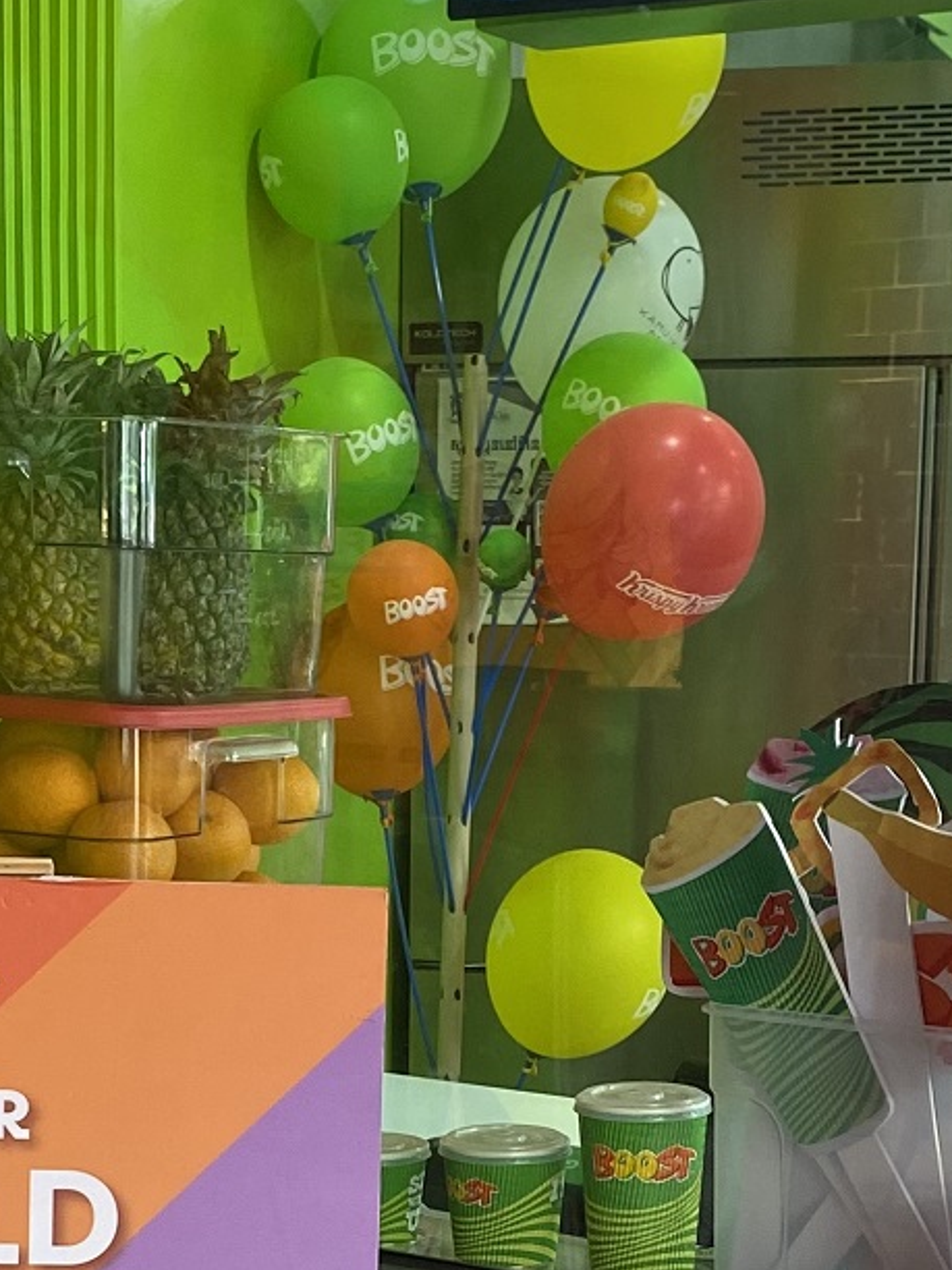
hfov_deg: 17.4
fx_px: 3117
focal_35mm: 85
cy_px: 1108
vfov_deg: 22.5
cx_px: 413
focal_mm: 4.25
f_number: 1.8
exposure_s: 1/50
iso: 100
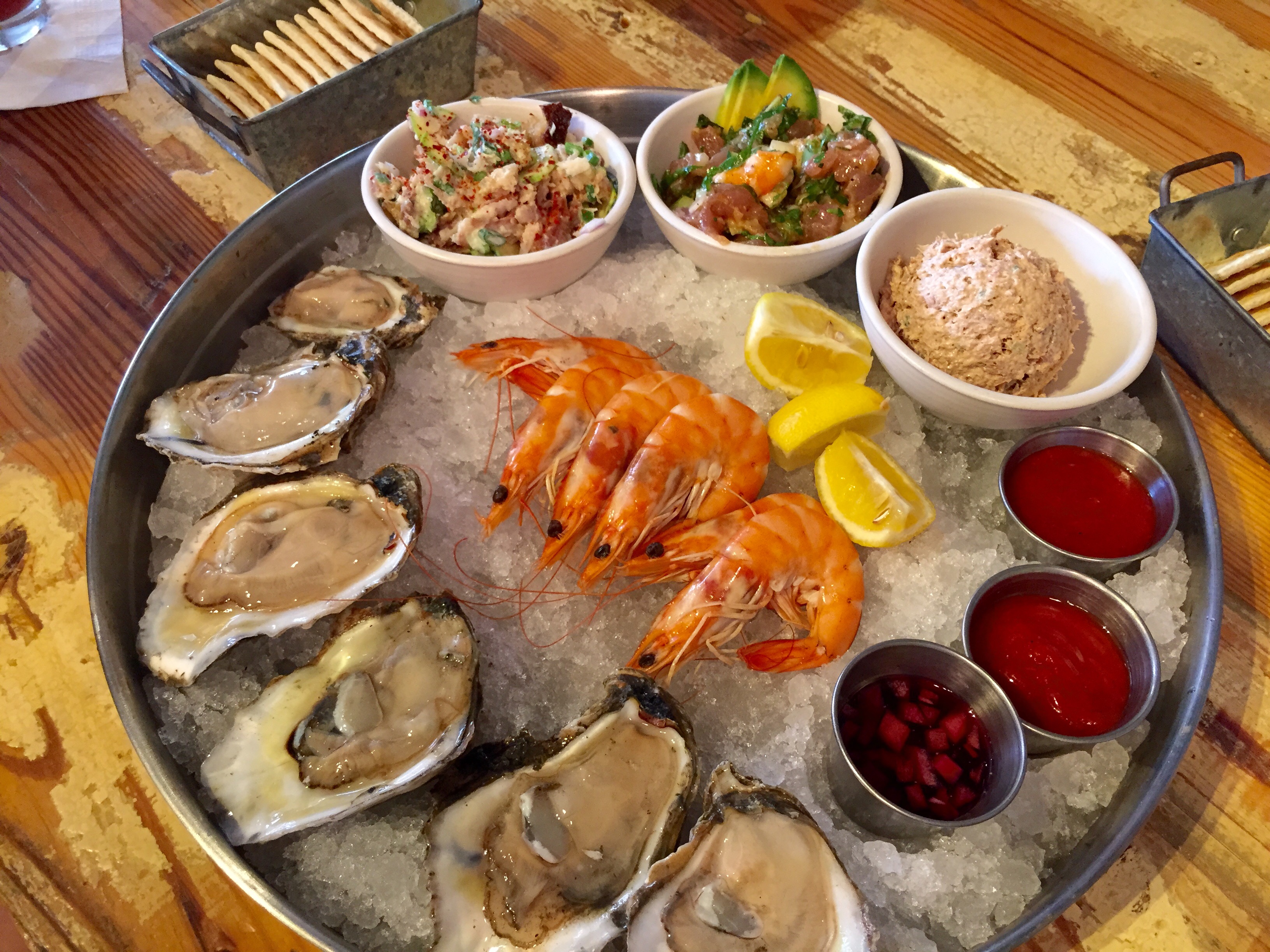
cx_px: 635
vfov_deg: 48.2
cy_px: 476
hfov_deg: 61.7
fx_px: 1064
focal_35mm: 29
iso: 125
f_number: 2.2
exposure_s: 1/30
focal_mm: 4.15
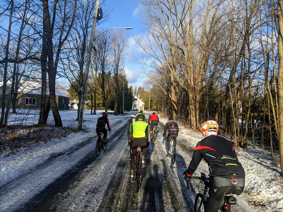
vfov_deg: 51.4
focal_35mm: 27
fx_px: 221
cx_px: 142
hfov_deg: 65.3
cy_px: 106
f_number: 1.8
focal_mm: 4.44
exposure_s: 1/1805
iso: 57
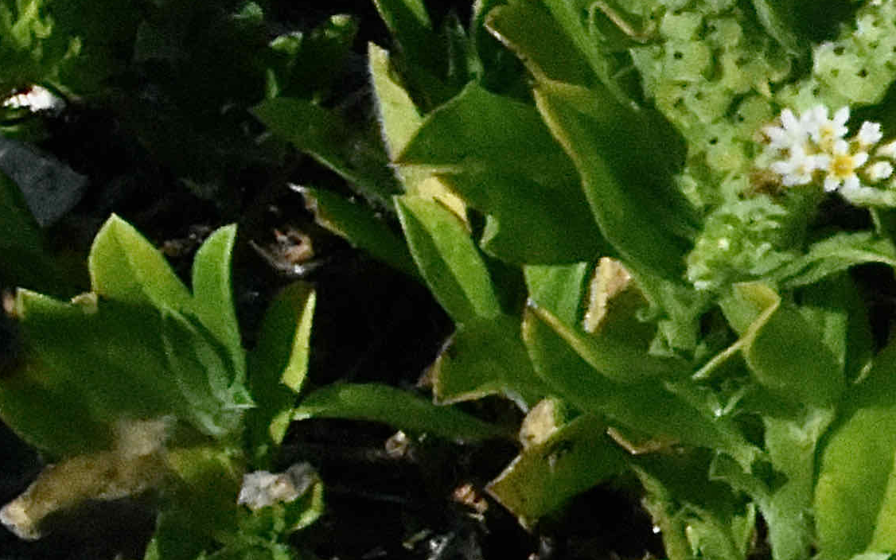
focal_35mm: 132
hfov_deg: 14.7
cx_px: 1340
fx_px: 3224
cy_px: -57
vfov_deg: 9.8
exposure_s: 1/1250
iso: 6400
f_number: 29
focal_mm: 26
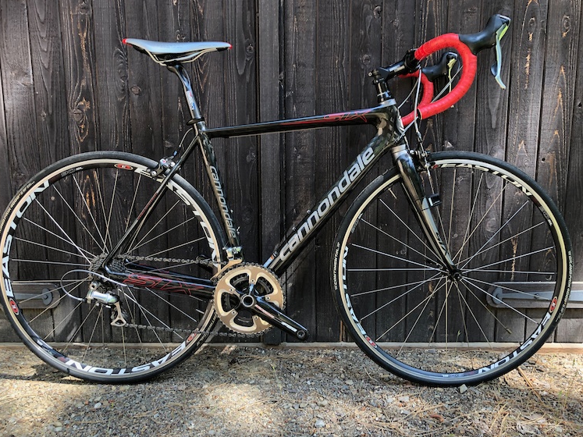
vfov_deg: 46.8
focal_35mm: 30
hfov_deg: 60.0
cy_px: 218
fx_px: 505
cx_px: 283
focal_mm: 3.99
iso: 40
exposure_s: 1/120
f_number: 1.8
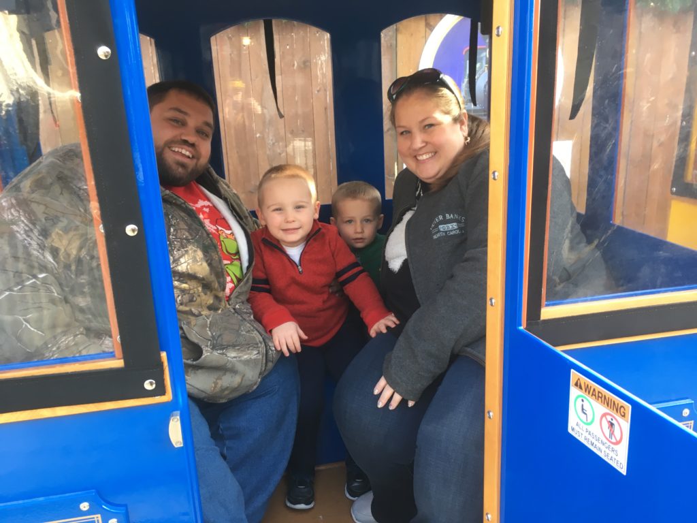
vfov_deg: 48.2
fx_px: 584
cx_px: 348
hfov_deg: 61.7
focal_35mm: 29
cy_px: 262
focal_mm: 4.15
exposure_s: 1/40
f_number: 2.2
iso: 32
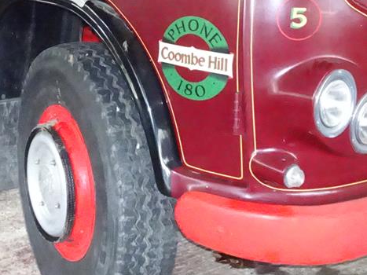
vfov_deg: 18.8
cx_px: 86
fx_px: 784
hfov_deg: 26.0
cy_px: -60
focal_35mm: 74
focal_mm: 4.1
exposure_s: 1/30
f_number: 3.5
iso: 2500
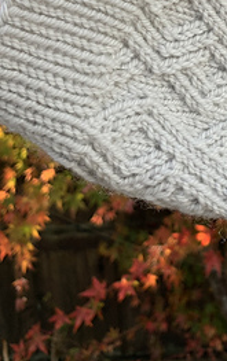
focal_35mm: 67
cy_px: 1
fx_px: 661
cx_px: 253
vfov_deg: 28.7
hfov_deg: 18.7
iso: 25
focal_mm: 4.25
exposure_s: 1/433
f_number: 1.8
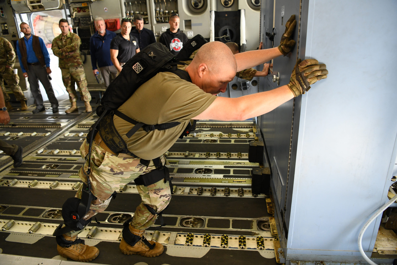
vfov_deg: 53.1
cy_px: 132
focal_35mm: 24
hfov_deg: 73.7
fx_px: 265
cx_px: 198
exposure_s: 1/250
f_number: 3.5
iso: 1800
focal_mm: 24
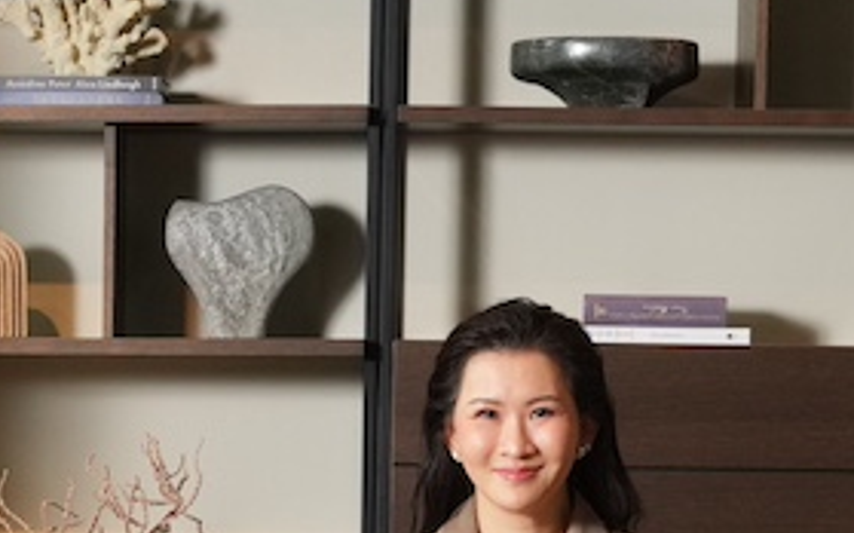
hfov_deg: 13.1
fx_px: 3698
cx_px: 171
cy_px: 652
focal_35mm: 159
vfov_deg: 8.1
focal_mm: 29
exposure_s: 1/200
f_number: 8
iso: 800
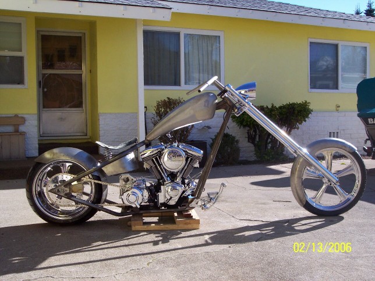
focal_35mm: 38
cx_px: 188
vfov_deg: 37.7
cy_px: 140
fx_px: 412
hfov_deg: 49.0
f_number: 4.8
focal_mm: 8
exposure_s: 1/350
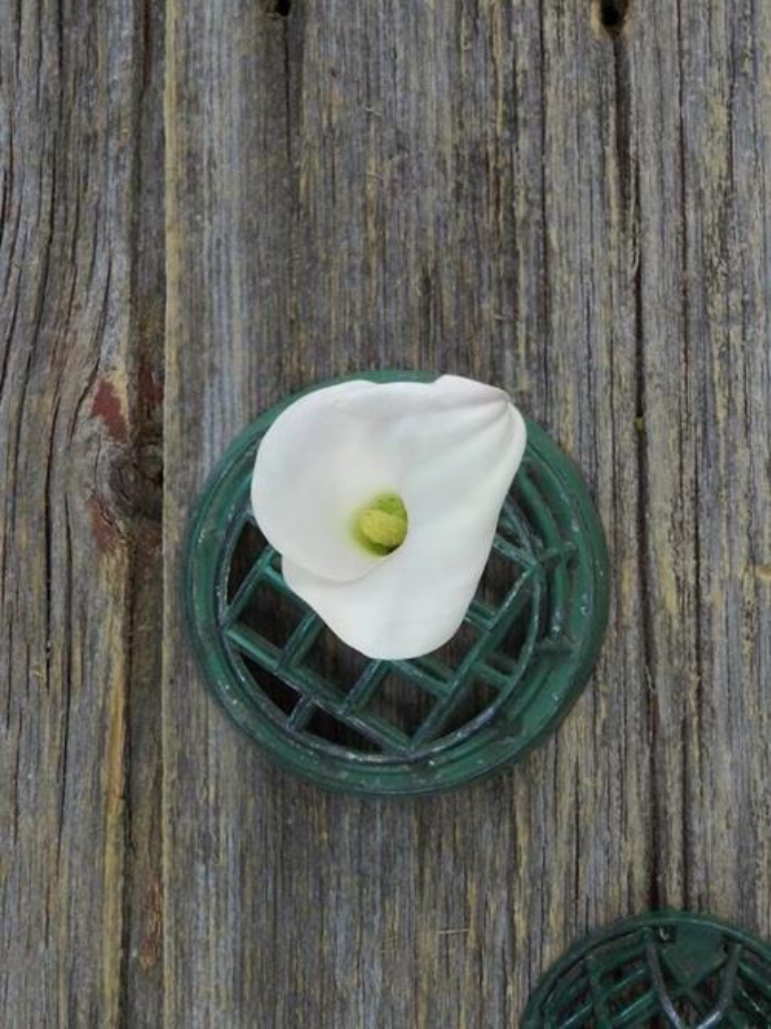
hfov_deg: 31.5
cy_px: 514
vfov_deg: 41.2
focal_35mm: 46
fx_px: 1367
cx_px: 386
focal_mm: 8.1
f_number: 4.2
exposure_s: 1/30
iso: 400
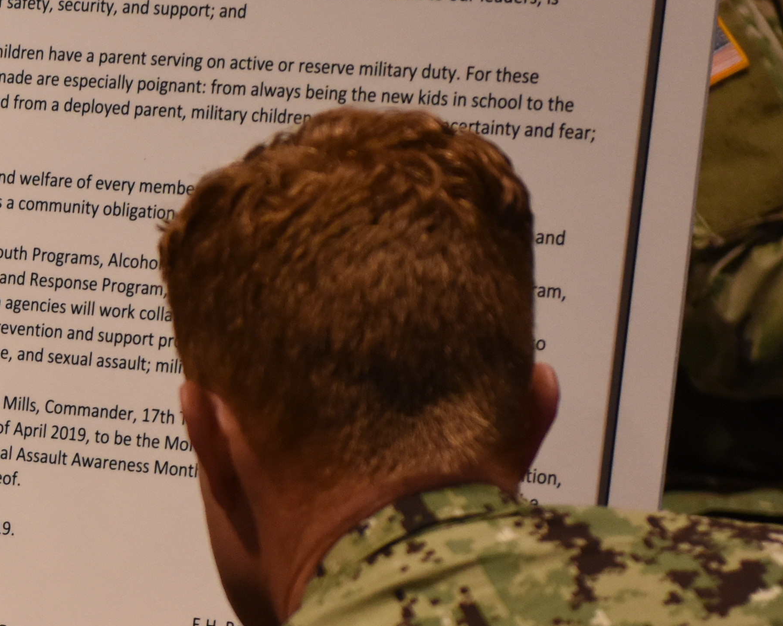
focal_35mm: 268
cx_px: -363
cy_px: 705
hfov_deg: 7.1
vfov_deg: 5.8
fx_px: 6211
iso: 1600
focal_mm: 70
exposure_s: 1/200
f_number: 2.8
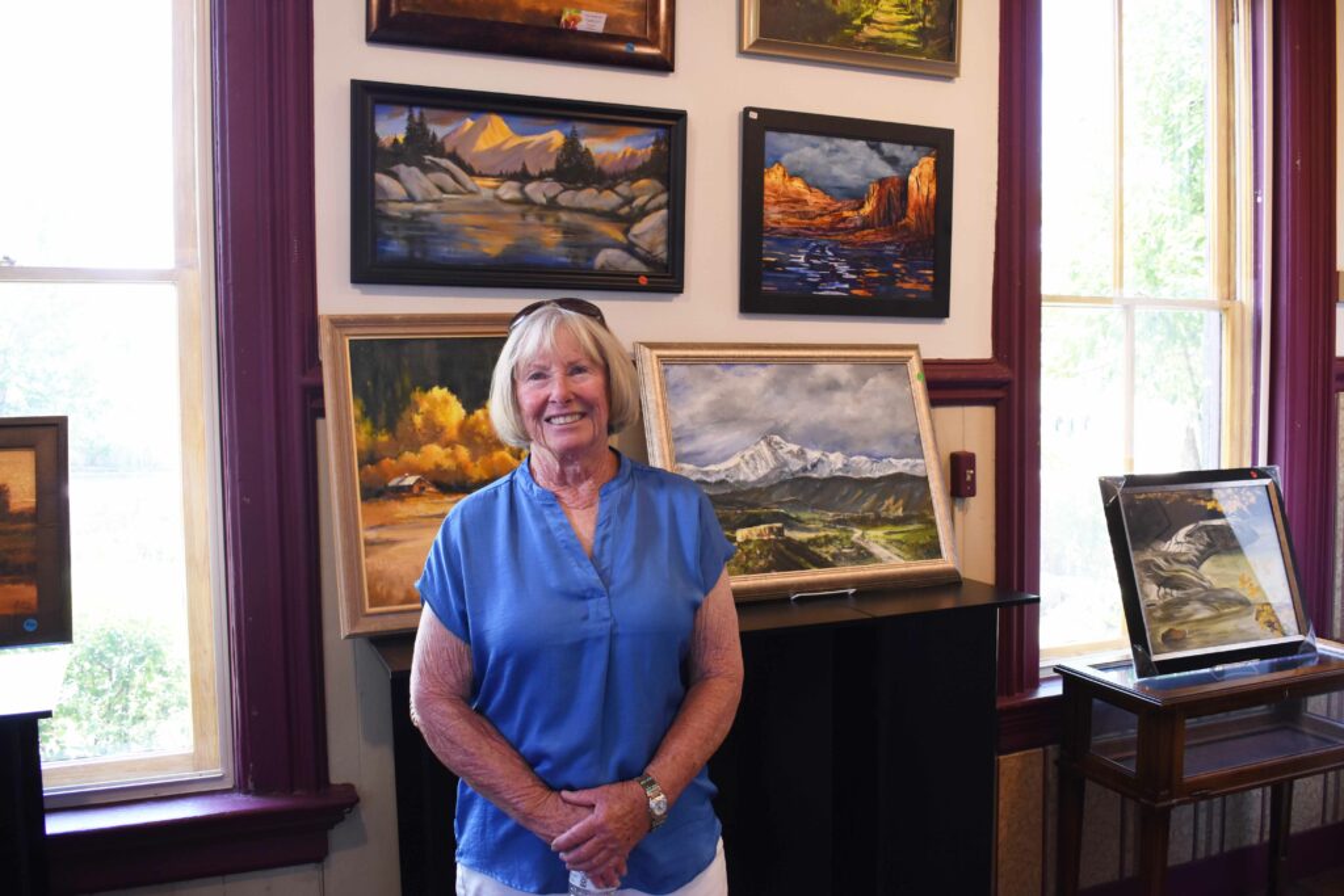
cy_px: 448
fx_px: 1120
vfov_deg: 43.6
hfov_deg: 61.9
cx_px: 672
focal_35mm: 30
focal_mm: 20
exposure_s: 1/100
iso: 800
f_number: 5
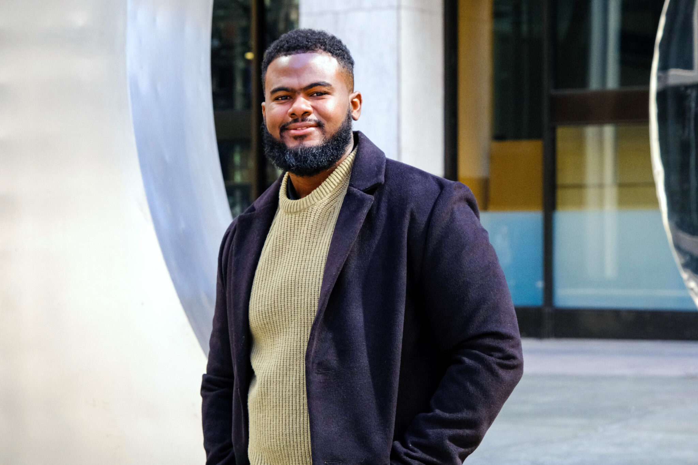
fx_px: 1764
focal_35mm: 91
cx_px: 349
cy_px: 232
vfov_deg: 15.0
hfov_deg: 22.4
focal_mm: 60.8
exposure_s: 1/340
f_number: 5.6
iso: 2000
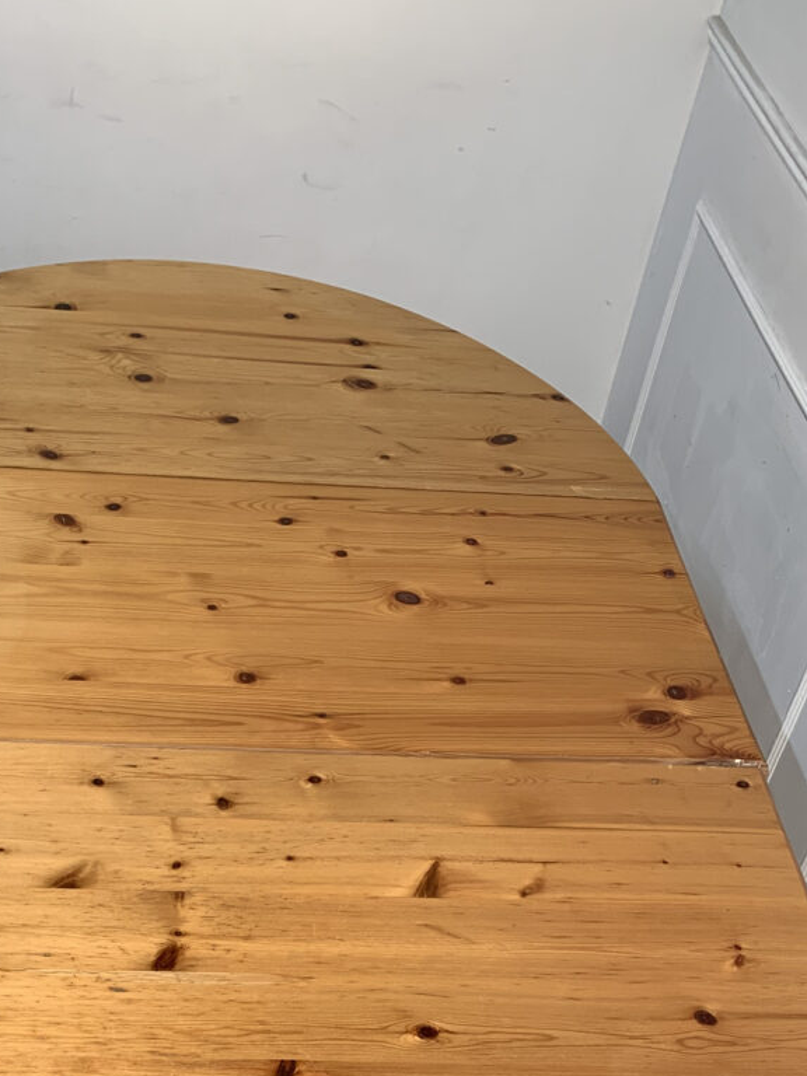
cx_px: 214
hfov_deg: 27.7
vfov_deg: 34.7
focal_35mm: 52
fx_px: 1616
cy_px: 972
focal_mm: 4.25
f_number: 1.8
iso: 40
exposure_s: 1/100
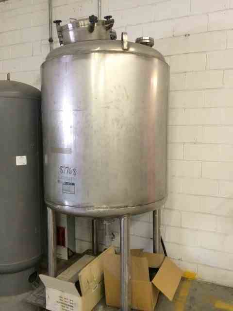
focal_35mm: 29
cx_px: 116
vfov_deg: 61.7
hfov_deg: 48.2
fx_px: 260
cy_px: 156
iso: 320
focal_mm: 4.15
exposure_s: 1/30
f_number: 2.2
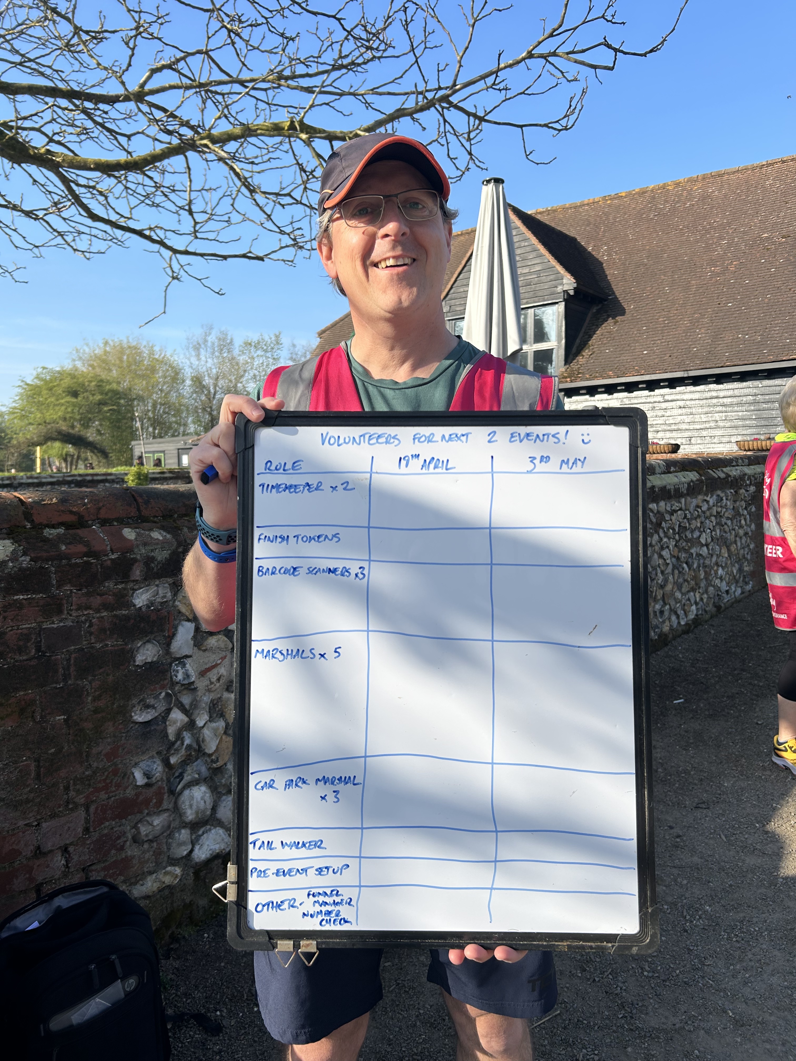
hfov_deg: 53.1
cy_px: 530
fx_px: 797
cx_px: 398
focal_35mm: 26
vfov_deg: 67.3
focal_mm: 5.7
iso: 50
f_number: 1.5
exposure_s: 1/2915
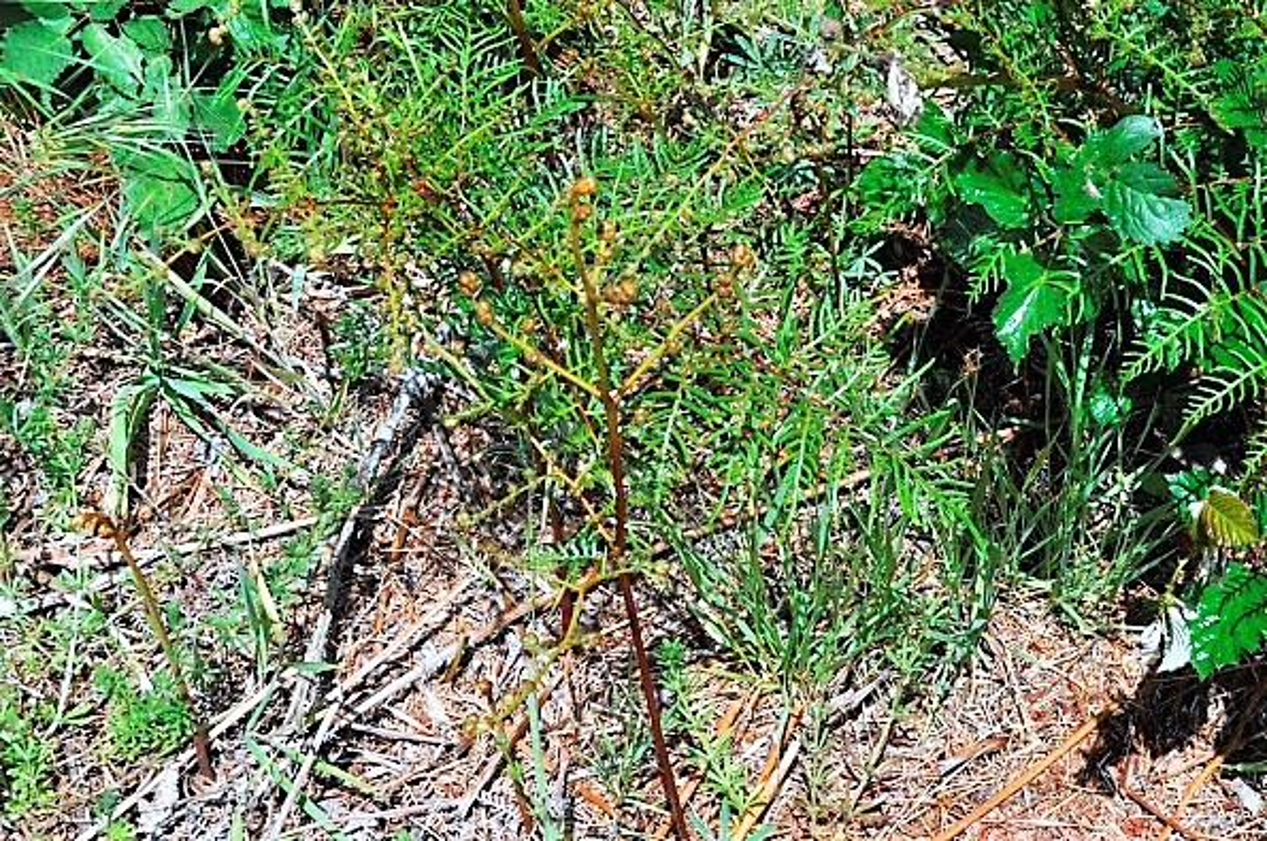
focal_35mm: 42
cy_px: 420
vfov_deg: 31.8
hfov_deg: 46.5
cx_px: 634
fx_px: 1476
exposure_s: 1/200
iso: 200
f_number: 7.1
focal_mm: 28
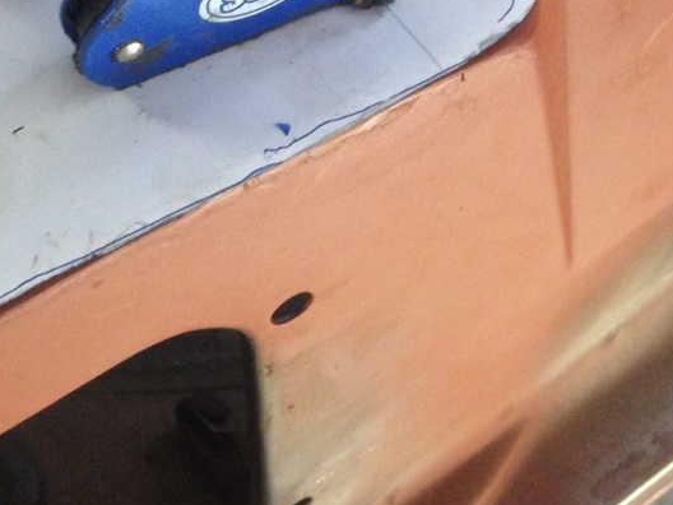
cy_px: -69
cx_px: 335
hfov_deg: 24.4
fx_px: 1555
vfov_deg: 17.7
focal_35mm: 80
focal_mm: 4.12
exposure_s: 1/20
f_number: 2.4
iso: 250
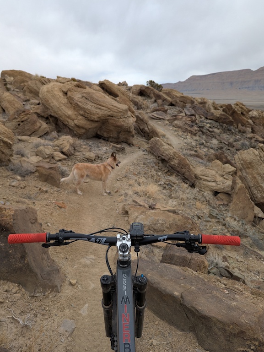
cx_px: 127
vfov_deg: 69.4
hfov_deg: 54.9
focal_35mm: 25
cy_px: 169
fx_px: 254
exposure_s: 1/1167
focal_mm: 6.81
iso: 46
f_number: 1.85
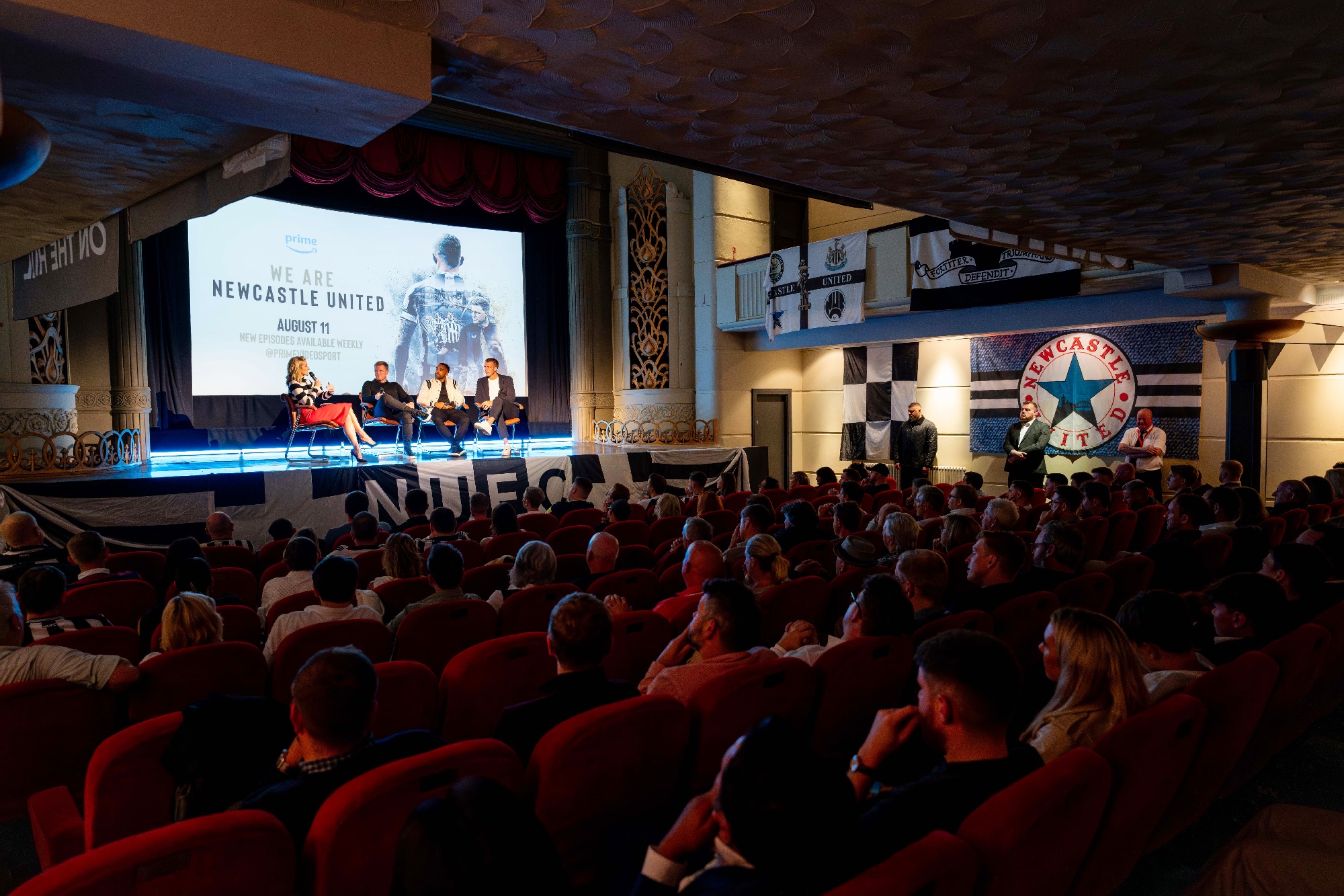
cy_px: 448
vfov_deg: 53.1
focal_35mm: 24
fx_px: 896
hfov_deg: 73.7
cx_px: 672
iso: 4000
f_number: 2.8
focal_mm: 24
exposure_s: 1/100
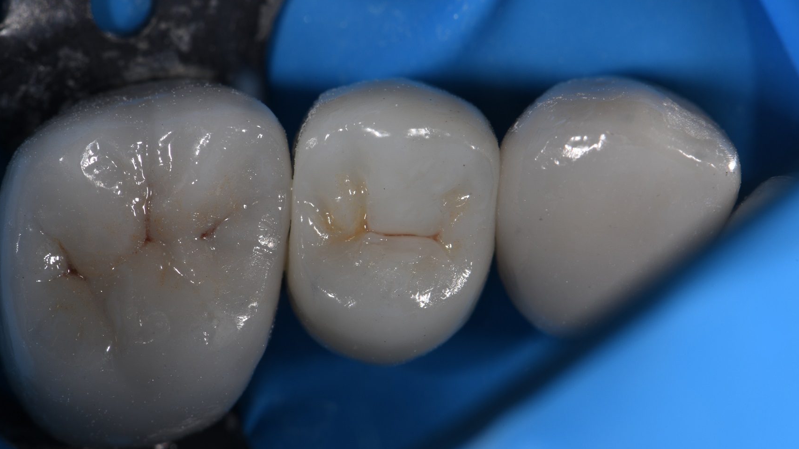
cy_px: 225
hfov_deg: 16.1
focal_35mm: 133
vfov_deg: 9.1
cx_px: 401
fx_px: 2818
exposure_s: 1/160
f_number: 32
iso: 200
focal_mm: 105
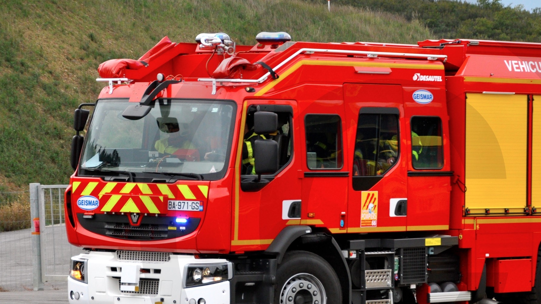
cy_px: 224
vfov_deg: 5.9
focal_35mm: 206
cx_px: 388
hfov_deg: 10.5
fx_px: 2952
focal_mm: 85
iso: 640
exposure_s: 1/500
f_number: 5.6
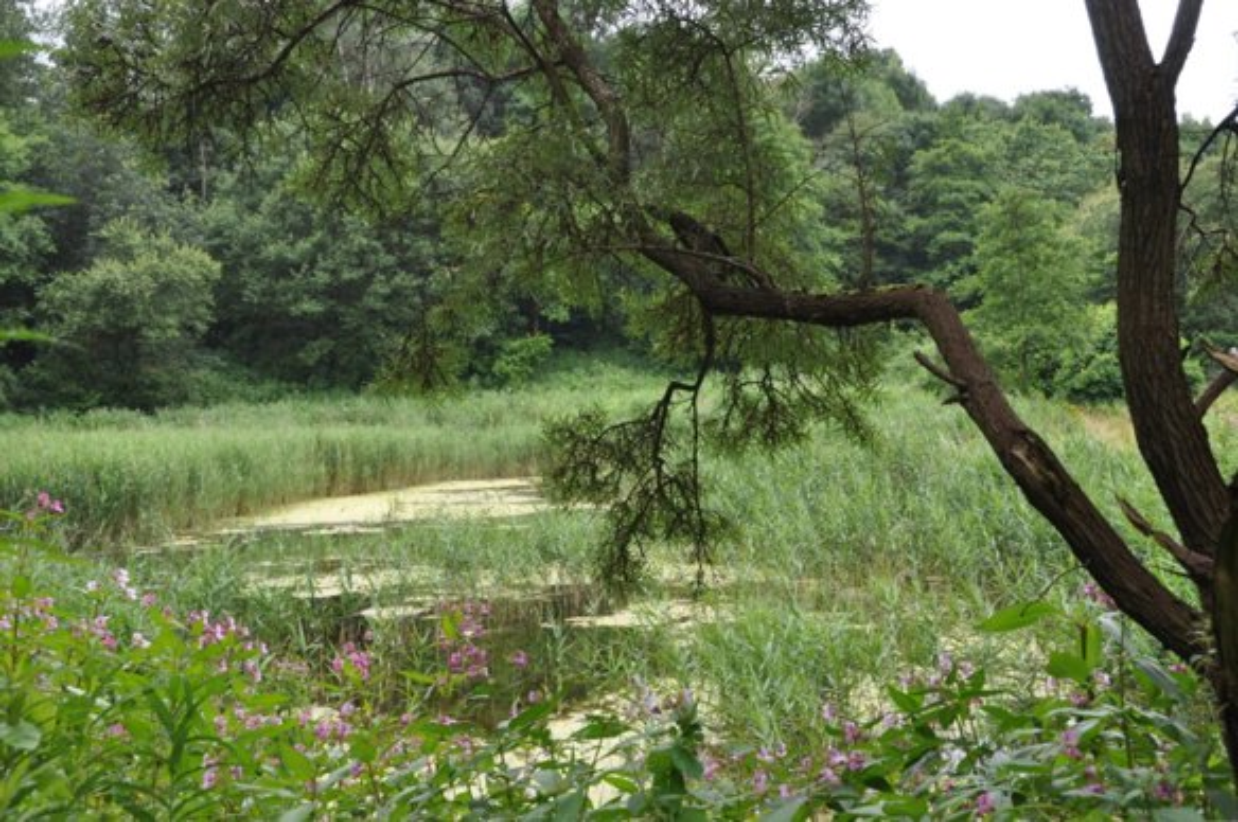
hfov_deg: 41.2
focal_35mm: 48
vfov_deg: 28.0
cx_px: 619
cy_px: 411
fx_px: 1649
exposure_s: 1/80
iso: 200
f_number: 9
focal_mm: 32
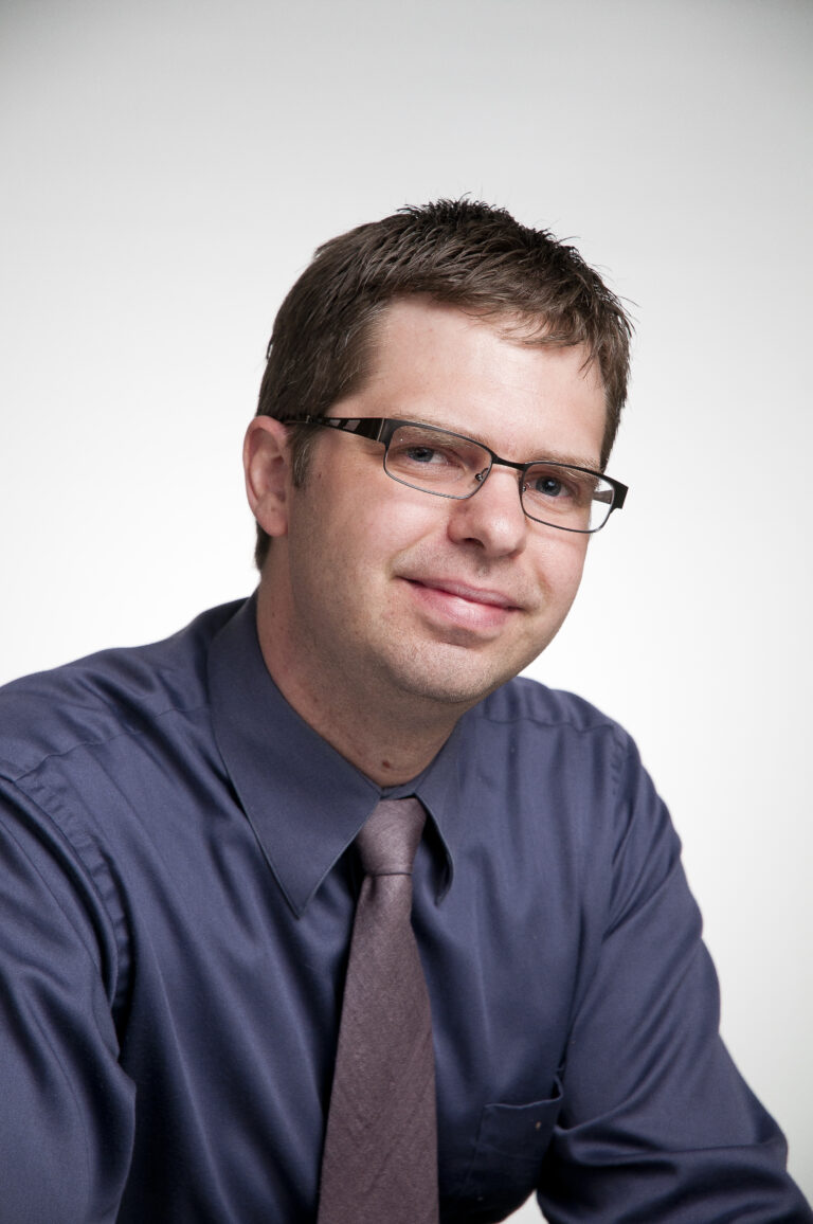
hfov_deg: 13.0
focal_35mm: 105
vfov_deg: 19.5
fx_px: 3565
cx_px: 406
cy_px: 612
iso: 320
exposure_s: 1/40
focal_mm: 70
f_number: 4.5
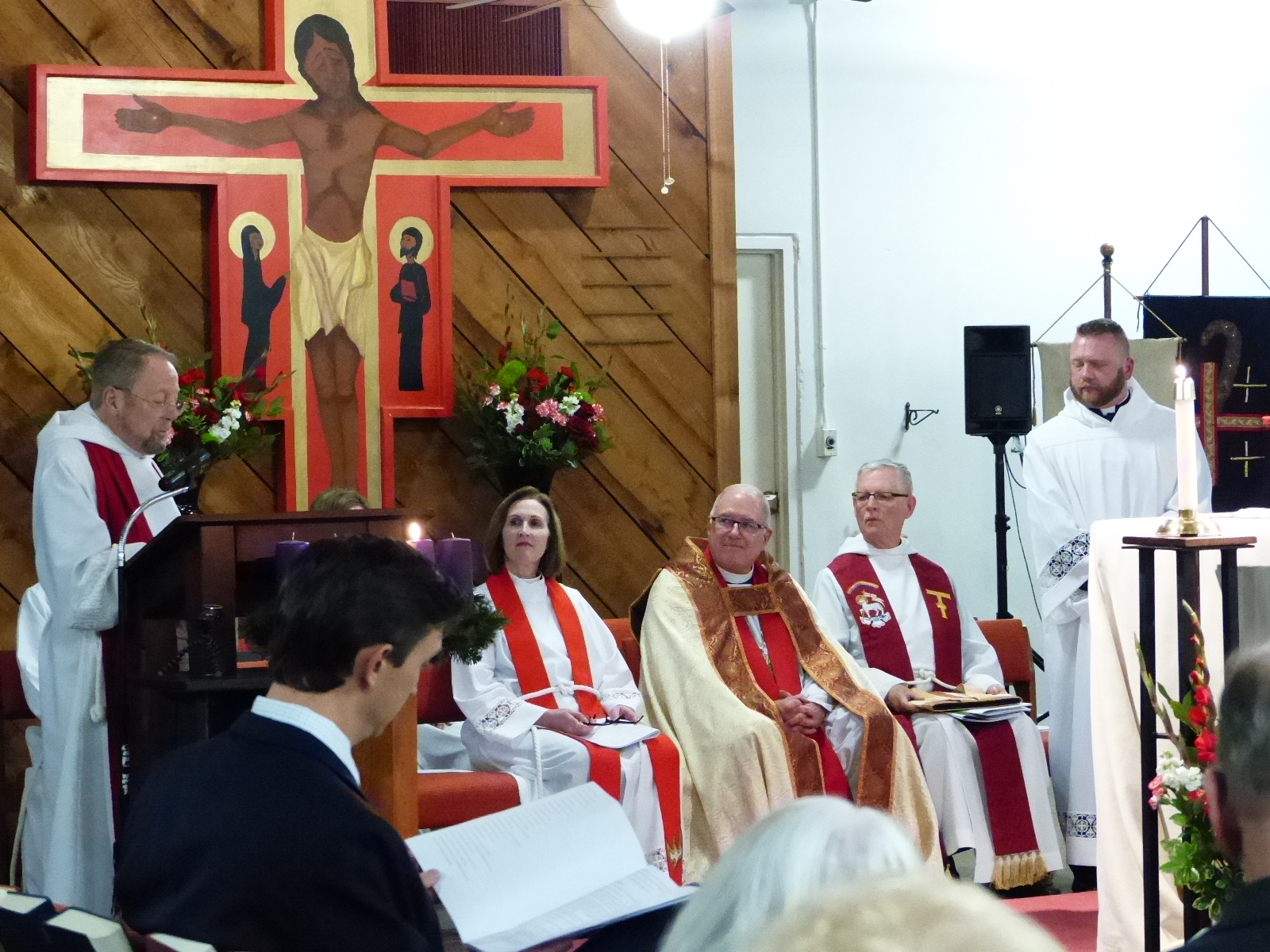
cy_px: 476
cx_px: 635
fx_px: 4182
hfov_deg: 17.3
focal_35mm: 114
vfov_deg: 13.0
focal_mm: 20.5
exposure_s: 1/60
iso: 1600
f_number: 2.8
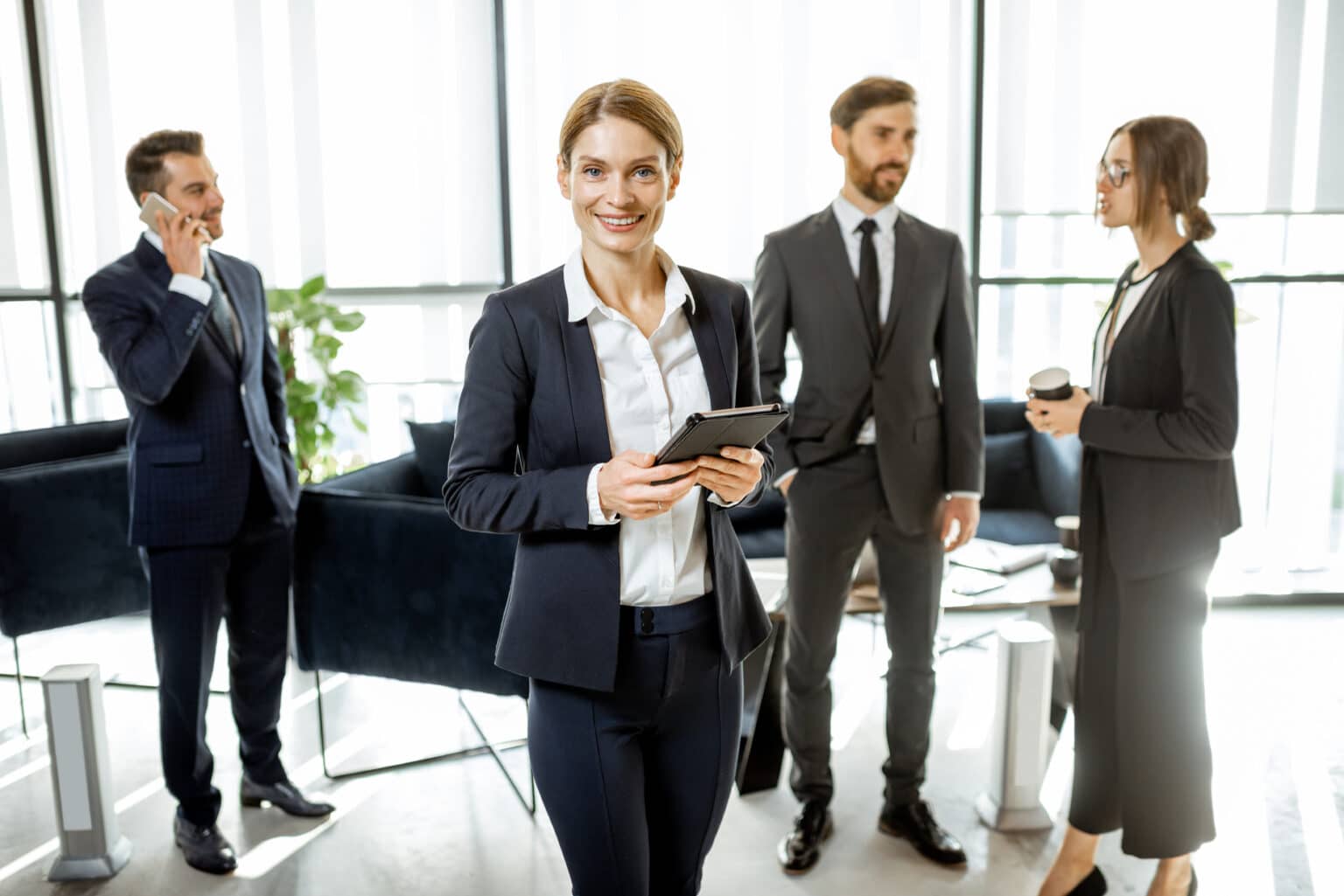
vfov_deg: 37.9
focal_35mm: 35
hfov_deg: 54.4
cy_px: 448
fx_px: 1307
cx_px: 672
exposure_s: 1/160
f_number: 2.2
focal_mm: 35
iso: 400
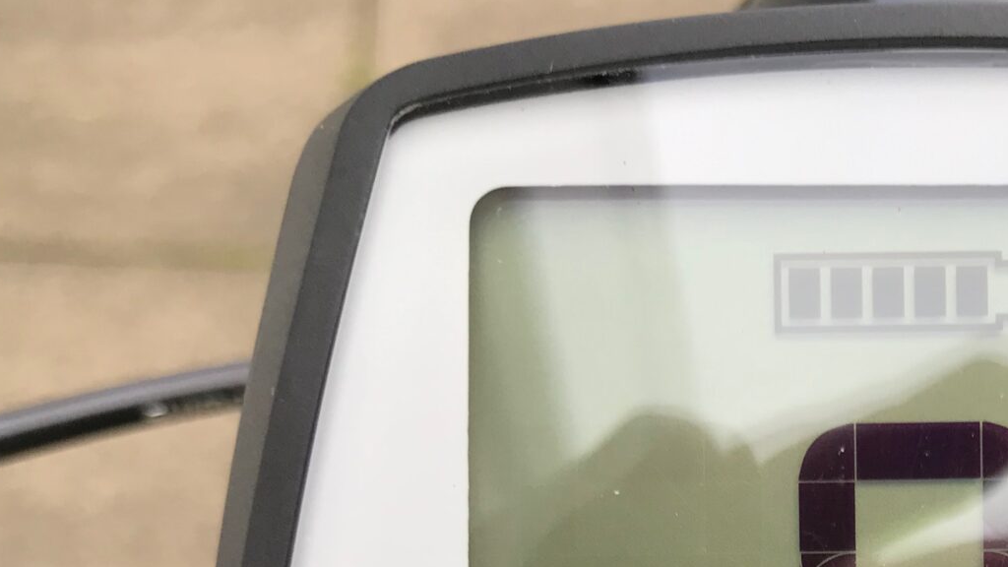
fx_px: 1630
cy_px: 750
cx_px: 869
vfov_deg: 18.3
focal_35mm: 61
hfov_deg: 32.9
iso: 32
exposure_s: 1/202
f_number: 1.8
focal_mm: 3.99
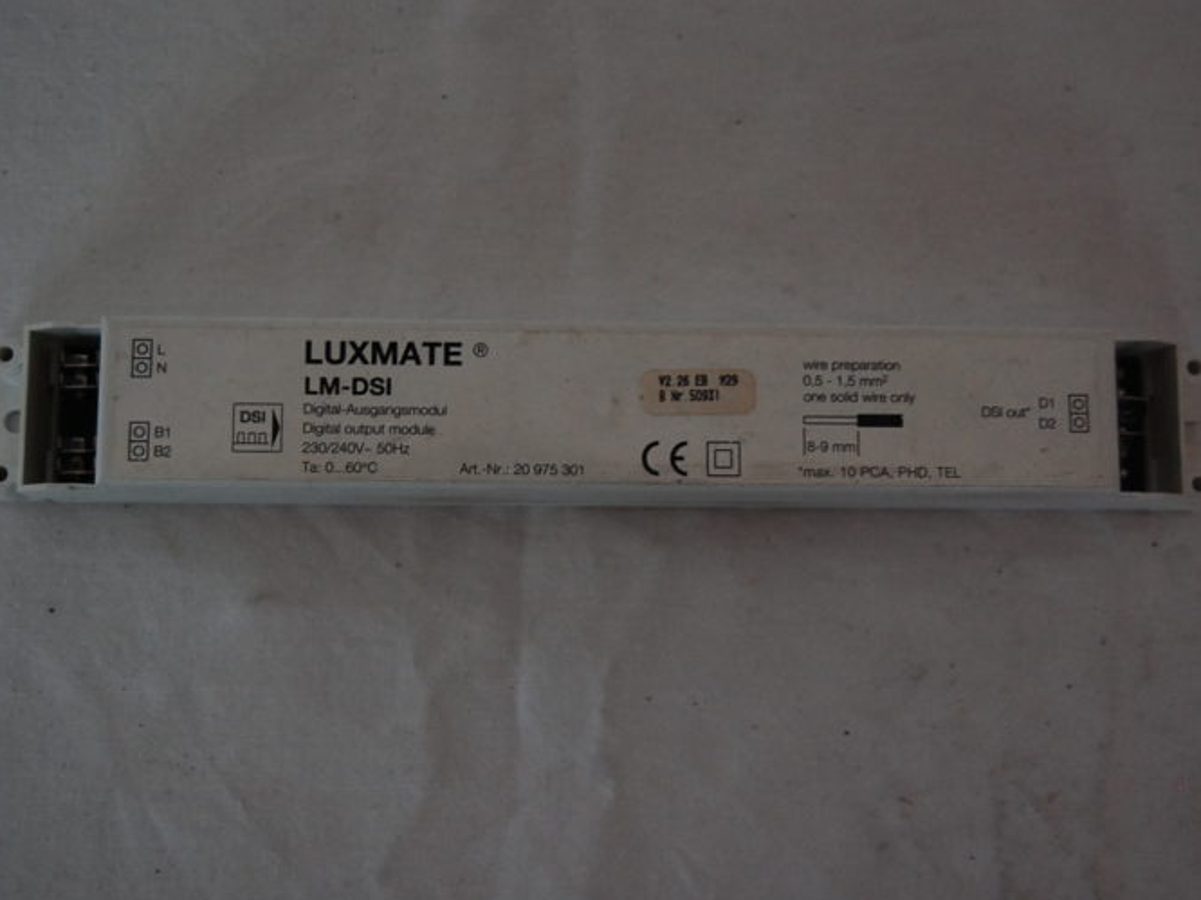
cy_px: 459
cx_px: 557
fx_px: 1788
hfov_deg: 37.1
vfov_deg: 28.2
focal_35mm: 52
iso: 1400
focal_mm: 31
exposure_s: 1/8
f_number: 4.5
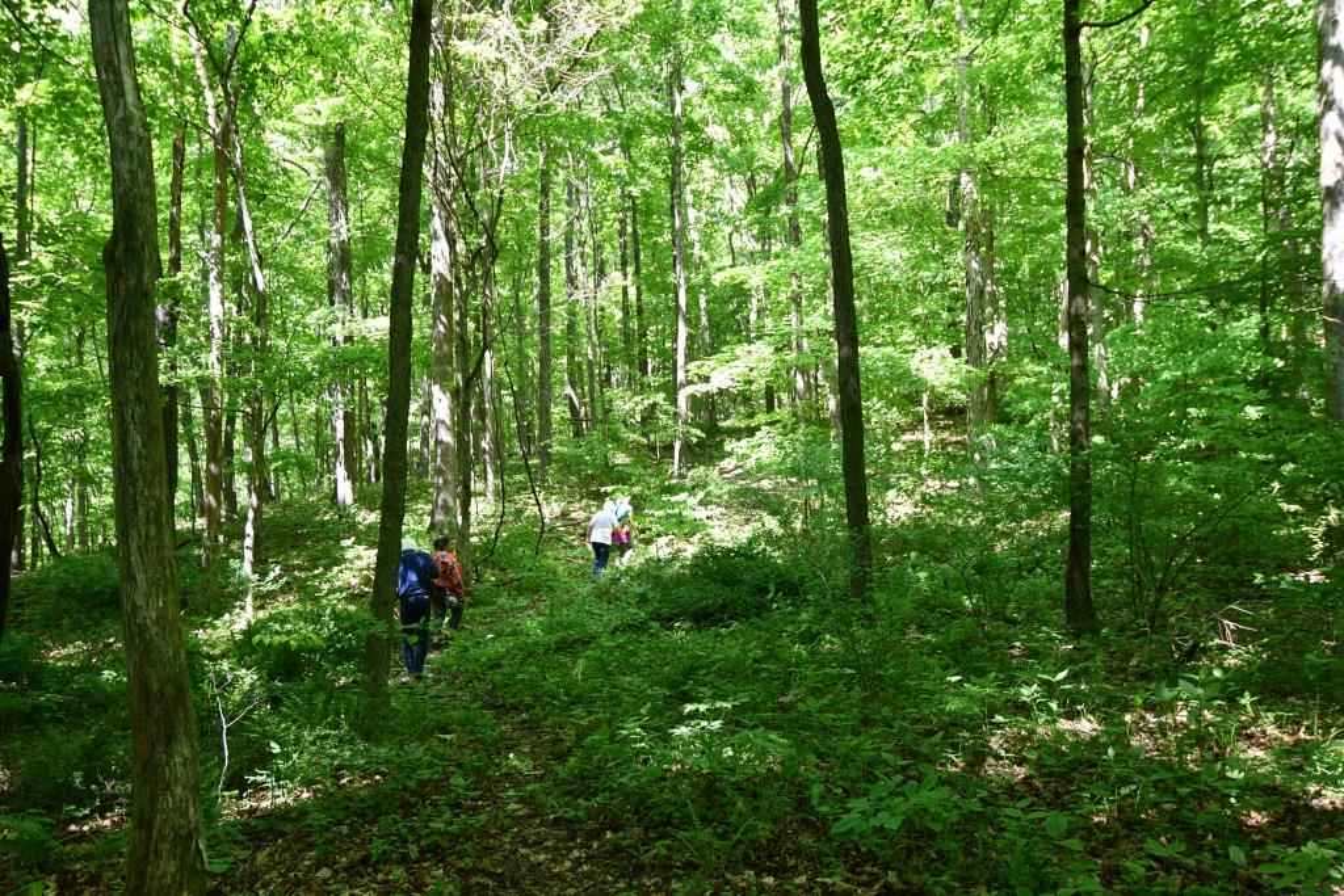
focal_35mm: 30
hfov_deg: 61.9
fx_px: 1120
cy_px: 448
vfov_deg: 43.6
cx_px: 672
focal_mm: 20
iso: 640
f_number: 5.6
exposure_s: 1/125
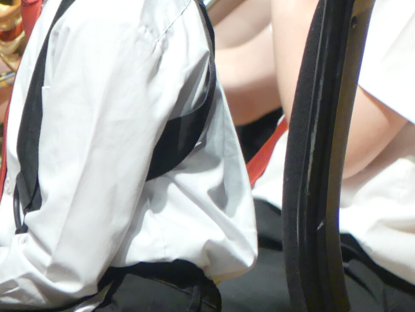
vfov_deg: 1.1
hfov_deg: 1.4
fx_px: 16838
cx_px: -95
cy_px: -48
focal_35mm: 1404
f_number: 2.8
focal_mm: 96.3
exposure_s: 1/125
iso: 400
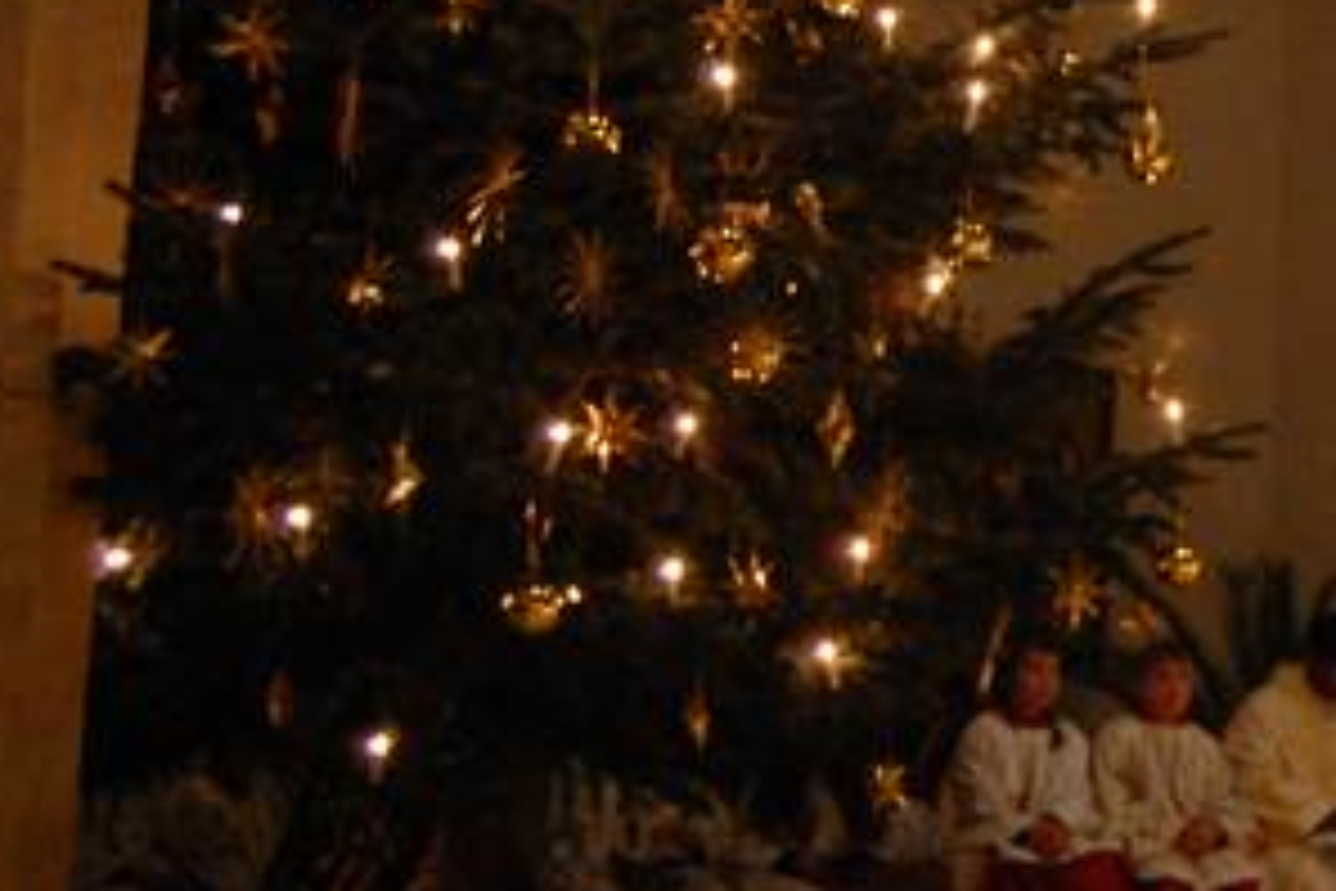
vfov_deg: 12.1
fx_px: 4193
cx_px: 1732
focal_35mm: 113
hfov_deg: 17.0
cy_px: 198
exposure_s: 1/6
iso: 1600
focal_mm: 28
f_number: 4.2
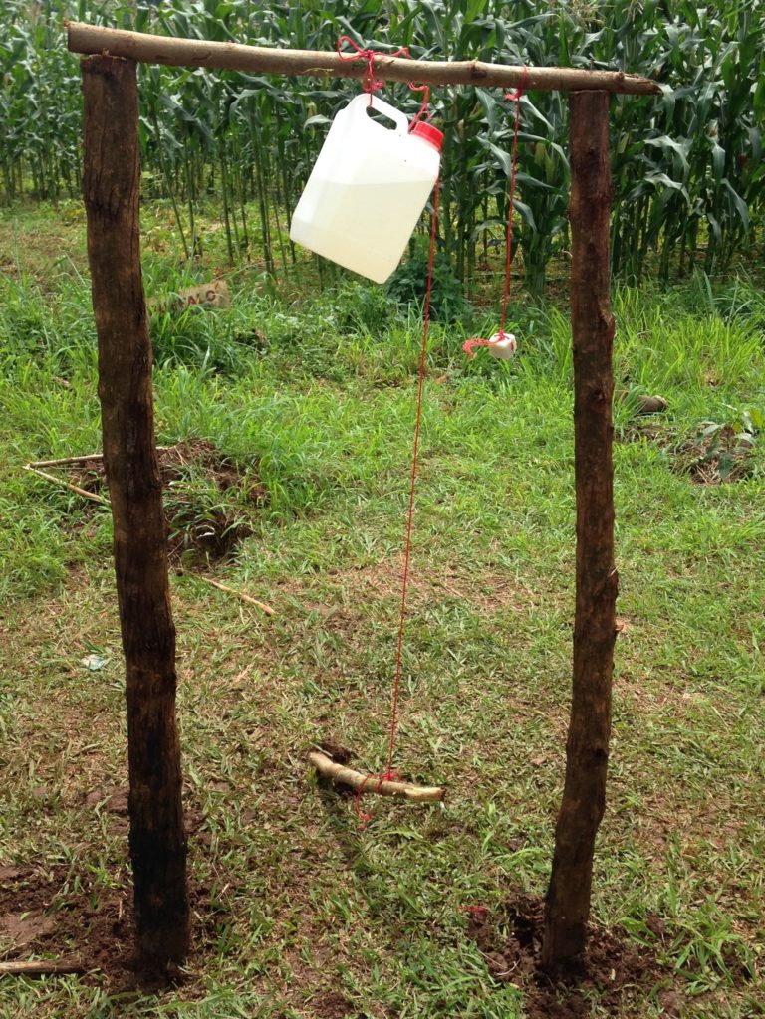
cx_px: 382
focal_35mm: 33
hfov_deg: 42.9
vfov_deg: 55.4
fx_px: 972
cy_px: 510
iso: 50
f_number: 2.4
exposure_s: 1/821
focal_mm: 4.12
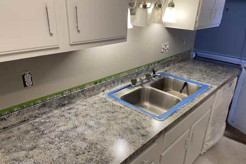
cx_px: 126
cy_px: 94
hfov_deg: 65.5
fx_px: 191
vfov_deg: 46.3
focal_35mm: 28
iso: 80
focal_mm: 4.2
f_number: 1.6
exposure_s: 1/60
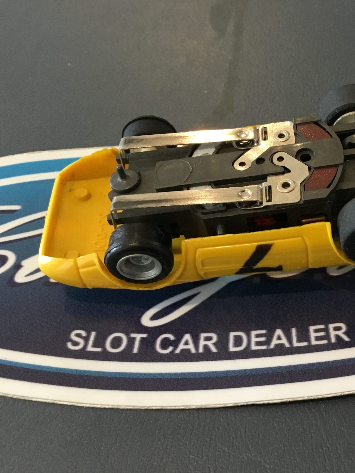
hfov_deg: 33.3
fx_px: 574
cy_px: 236
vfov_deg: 44.8
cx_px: 289
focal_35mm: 42
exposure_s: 1/24
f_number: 2.4
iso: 200
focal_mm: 3.3
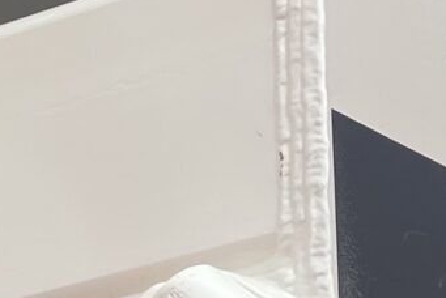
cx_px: -203
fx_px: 2095
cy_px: 748
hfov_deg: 11.7
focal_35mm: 169
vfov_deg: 7.5
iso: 32
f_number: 1.6
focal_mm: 4.2
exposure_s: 1/1435
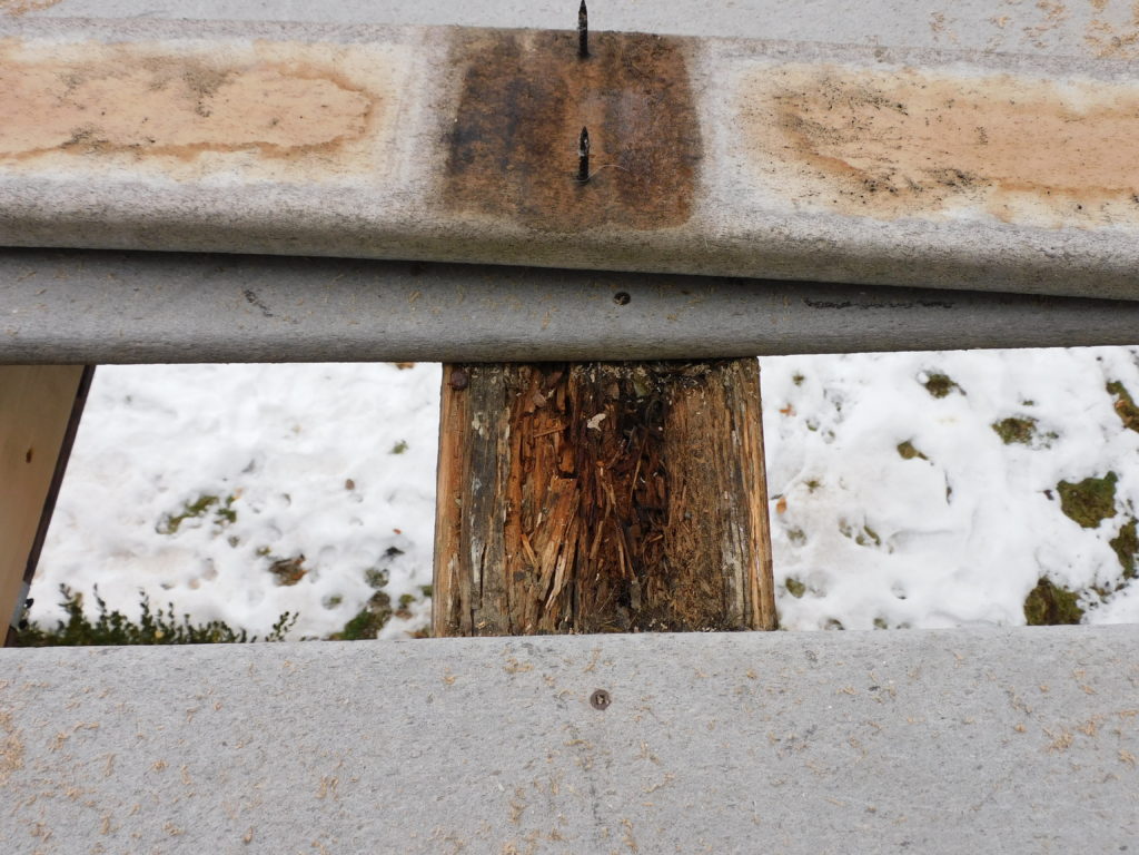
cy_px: 428
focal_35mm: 30
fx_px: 987
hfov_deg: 60.0
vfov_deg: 46.8
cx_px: 570
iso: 125
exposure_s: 1/320
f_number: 3.5
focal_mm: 5.4
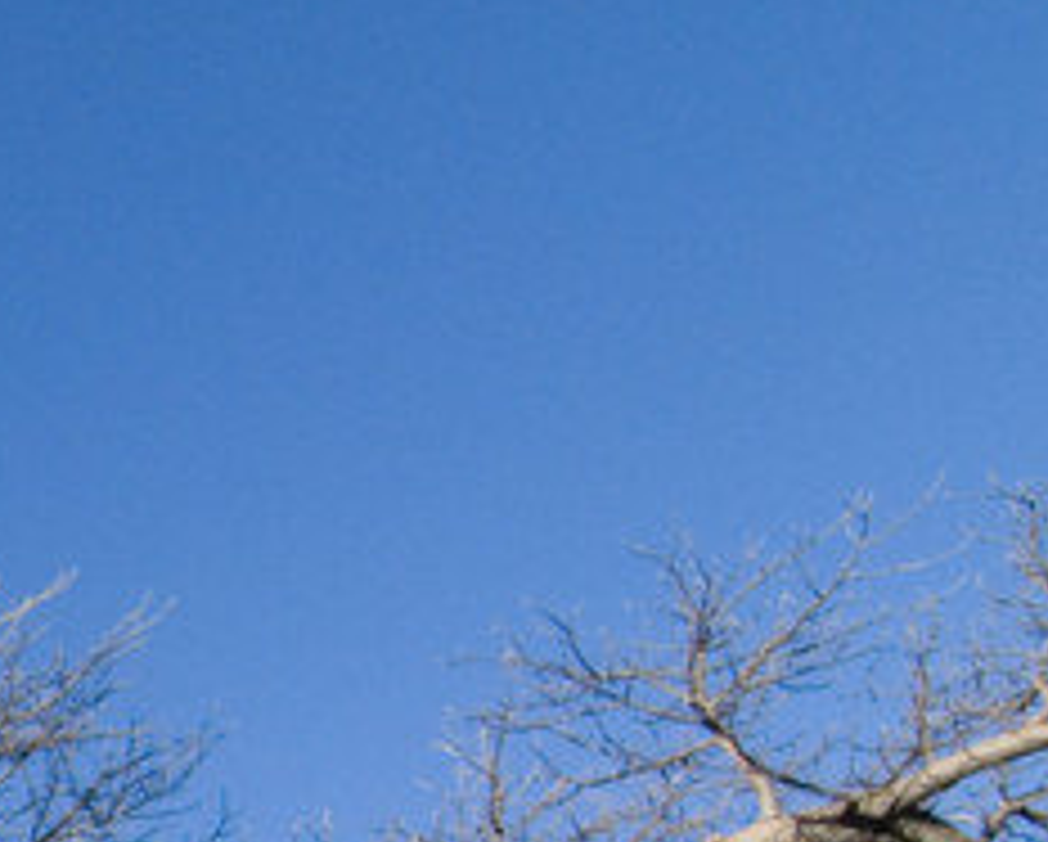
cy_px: 1306
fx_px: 2114
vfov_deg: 19.3
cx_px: -963
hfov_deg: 19.1
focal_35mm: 68
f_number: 7.1
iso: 400
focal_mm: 11
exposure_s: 1/500
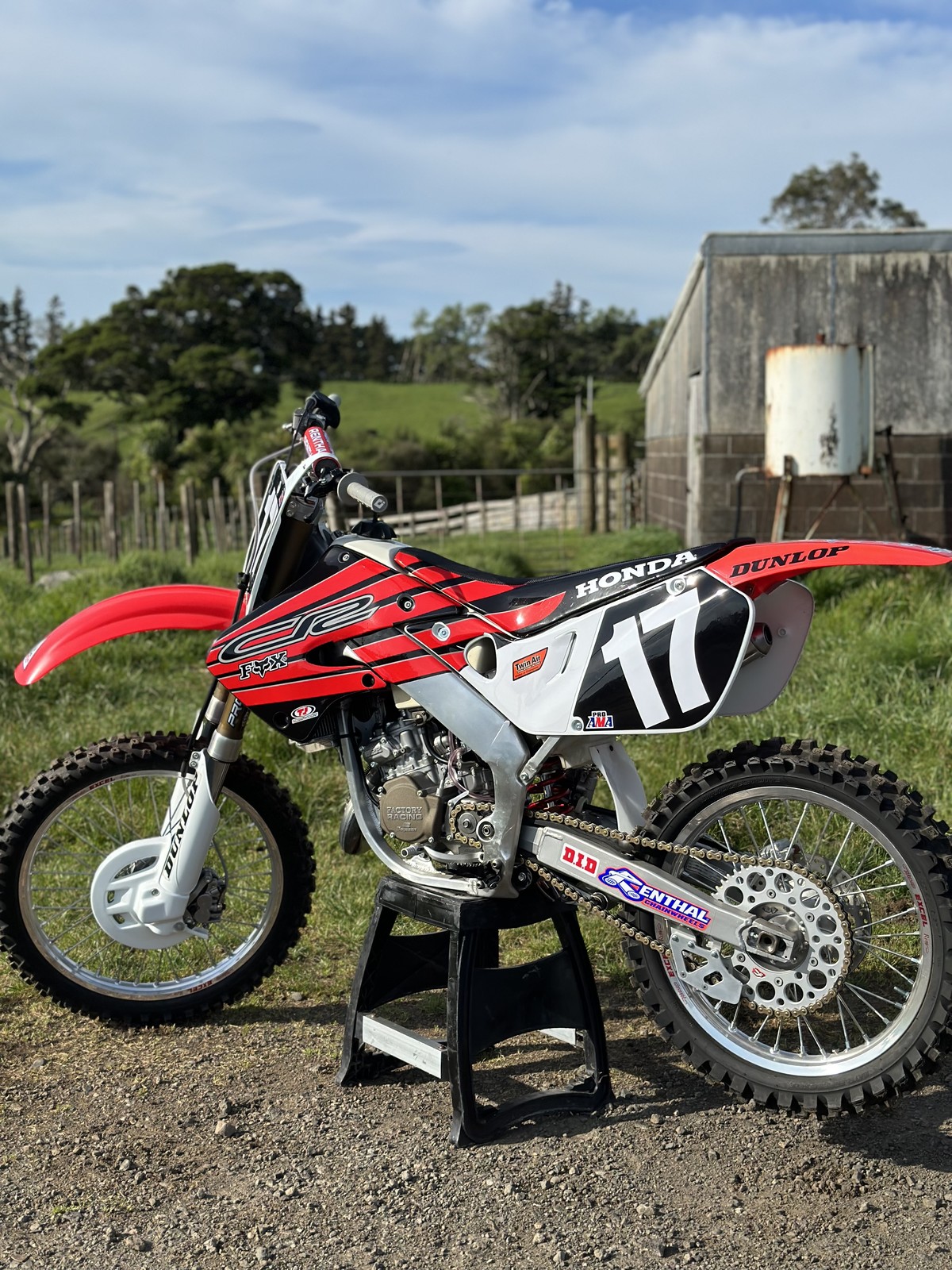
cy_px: 635
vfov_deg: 39.7
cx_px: 476
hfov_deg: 30.3
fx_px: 1760
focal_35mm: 48
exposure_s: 1/5556
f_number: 1.78
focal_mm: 6.86
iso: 80
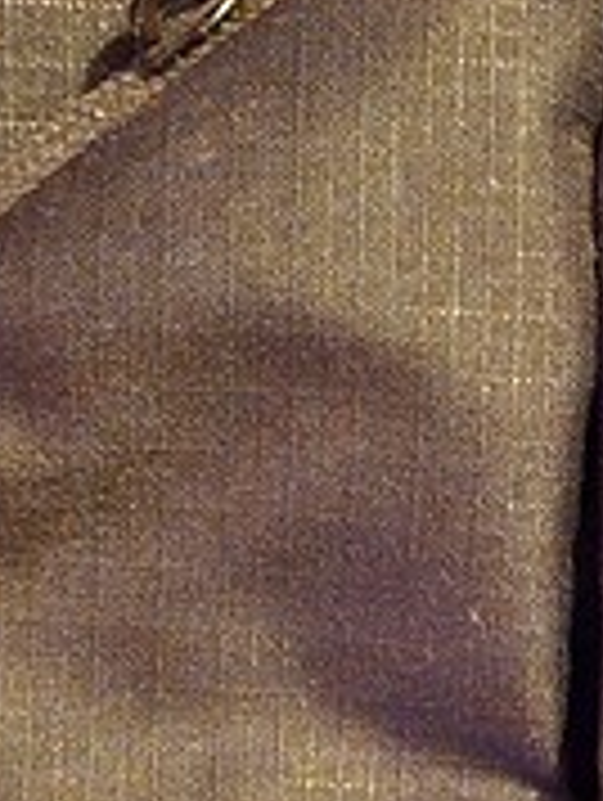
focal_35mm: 132
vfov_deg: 14.6
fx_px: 3059
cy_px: 824
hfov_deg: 11.2
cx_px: 580
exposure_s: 1/10
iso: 1250
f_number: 1.8
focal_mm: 5.4
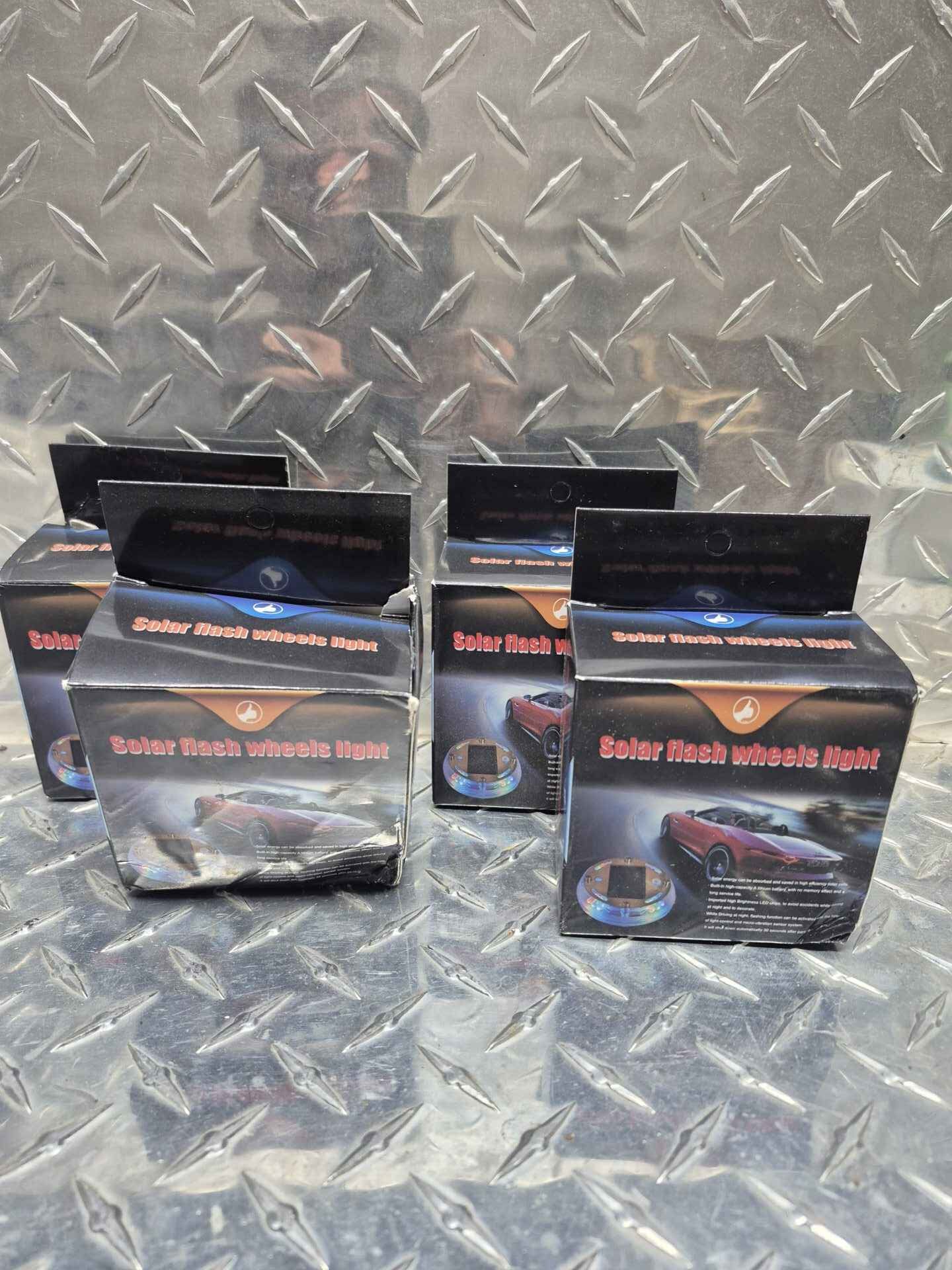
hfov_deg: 58.9
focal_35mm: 23
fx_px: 843
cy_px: 635
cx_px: 476
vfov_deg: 73.9
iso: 250
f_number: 1.8
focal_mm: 5.4
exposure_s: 1/120
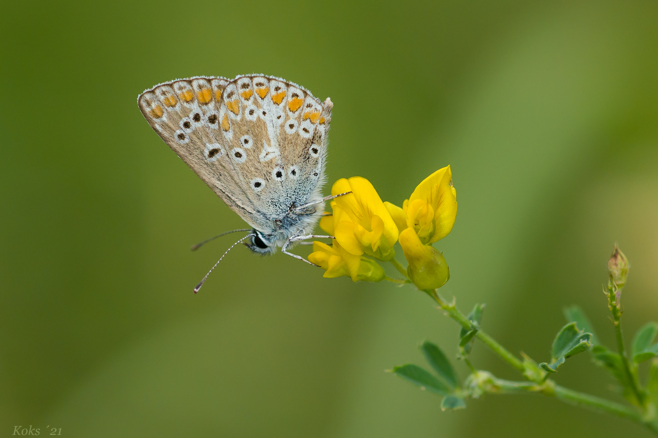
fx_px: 3655
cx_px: 329
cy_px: 219
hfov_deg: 10.3
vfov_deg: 6.9
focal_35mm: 200
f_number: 5.6
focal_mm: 200
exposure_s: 1/1000
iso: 800
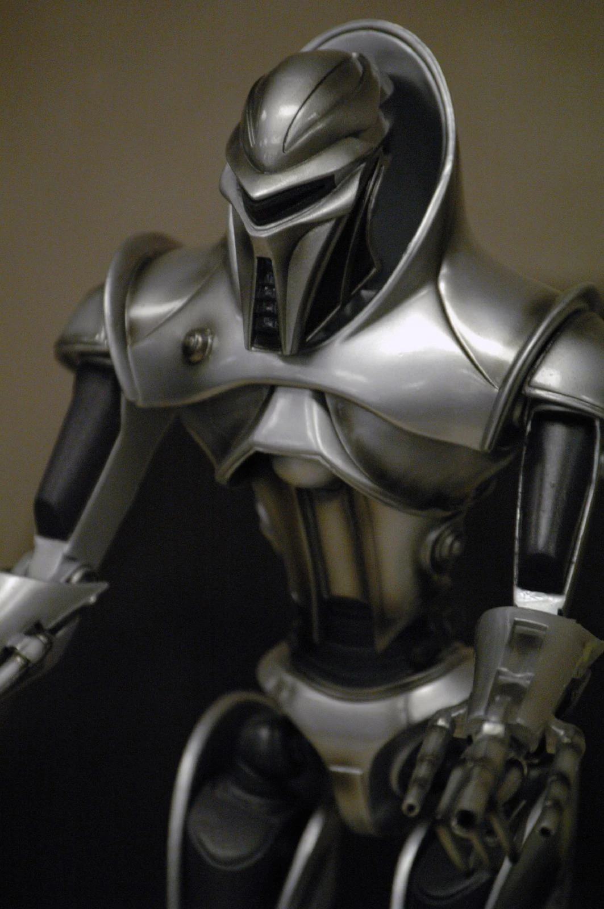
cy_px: 454
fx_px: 5865
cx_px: 302
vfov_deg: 8.9
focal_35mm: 232
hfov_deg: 5.9
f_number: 5.6
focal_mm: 155
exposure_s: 1/80
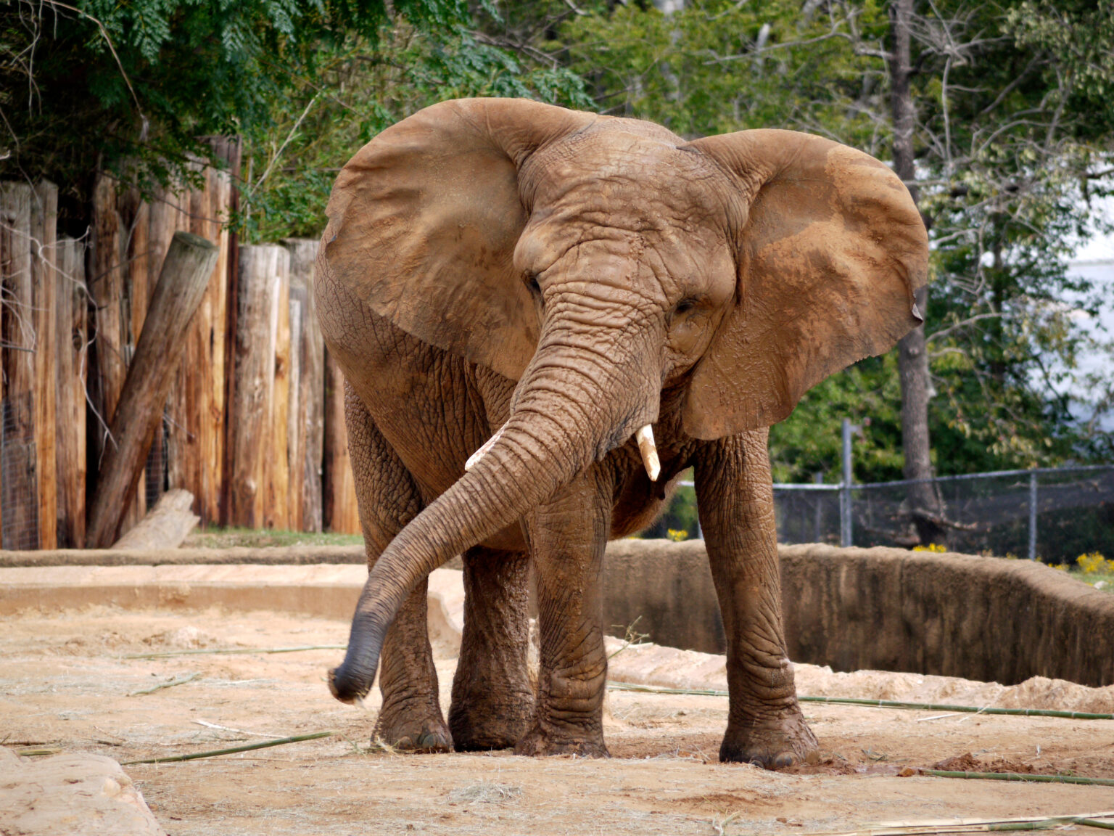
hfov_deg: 5.0
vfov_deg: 3.7
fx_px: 12873
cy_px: 418
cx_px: 557
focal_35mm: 400
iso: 250
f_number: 5.6
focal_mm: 200
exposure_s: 1/400
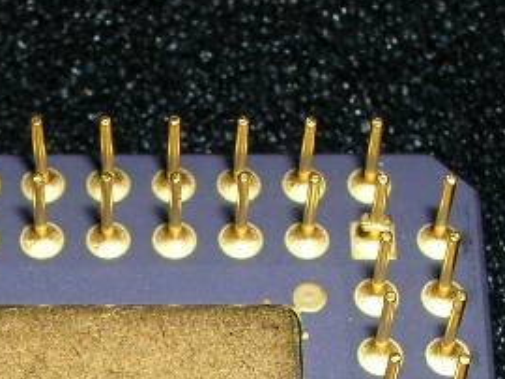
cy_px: 536
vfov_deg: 9.8
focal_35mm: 148
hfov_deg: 13.3
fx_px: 2161
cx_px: 122
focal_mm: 8.4
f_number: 5.6
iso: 50
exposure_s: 1/60.1
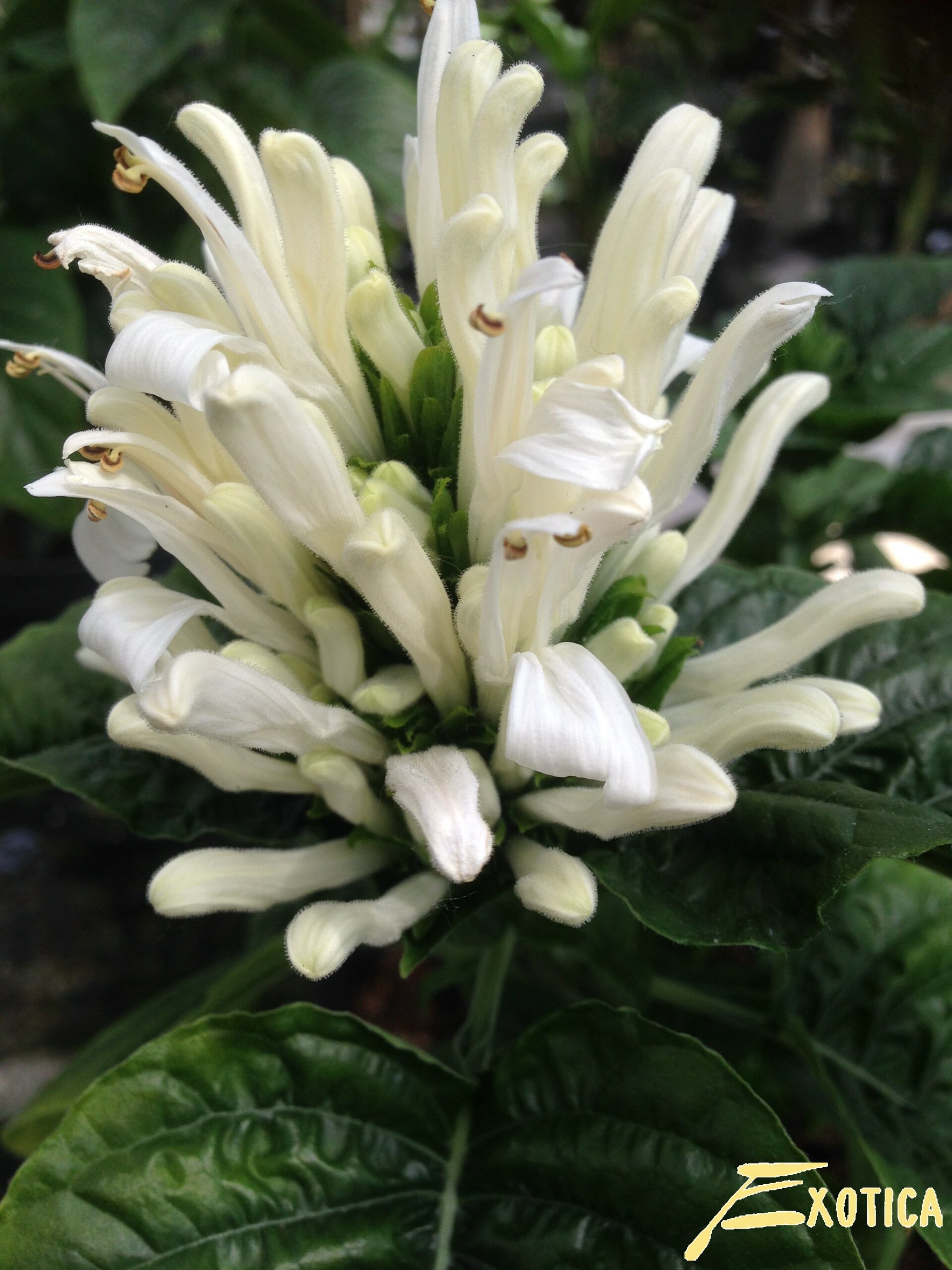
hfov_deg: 42.9
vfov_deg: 55.4
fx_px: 1210
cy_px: 635
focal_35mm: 33
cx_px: 476
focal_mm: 4.12
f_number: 2.4
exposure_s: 1/414
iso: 50
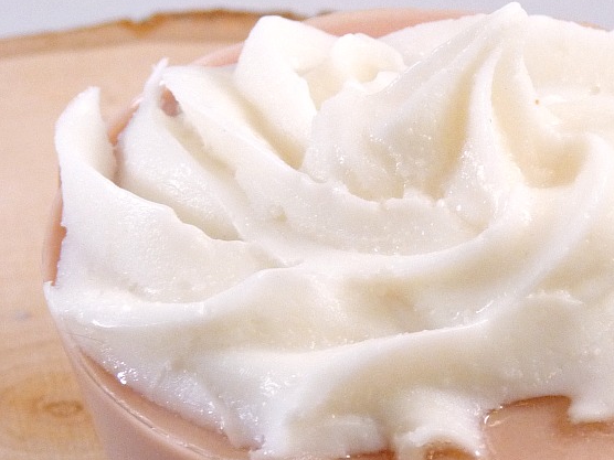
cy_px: 364
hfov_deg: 8.9
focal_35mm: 223
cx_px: 444
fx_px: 3955
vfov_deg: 6.7
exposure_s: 1/40
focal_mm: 18.7
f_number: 4.5
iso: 250
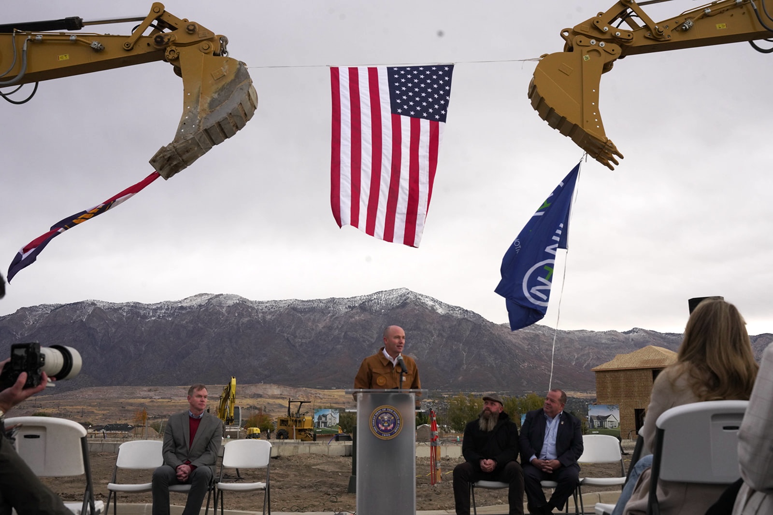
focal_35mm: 39
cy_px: 258
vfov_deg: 34.2
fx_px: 837
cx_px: 386
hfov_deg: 49.5
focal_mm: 39
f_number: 10
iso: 1250
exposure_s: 1/400
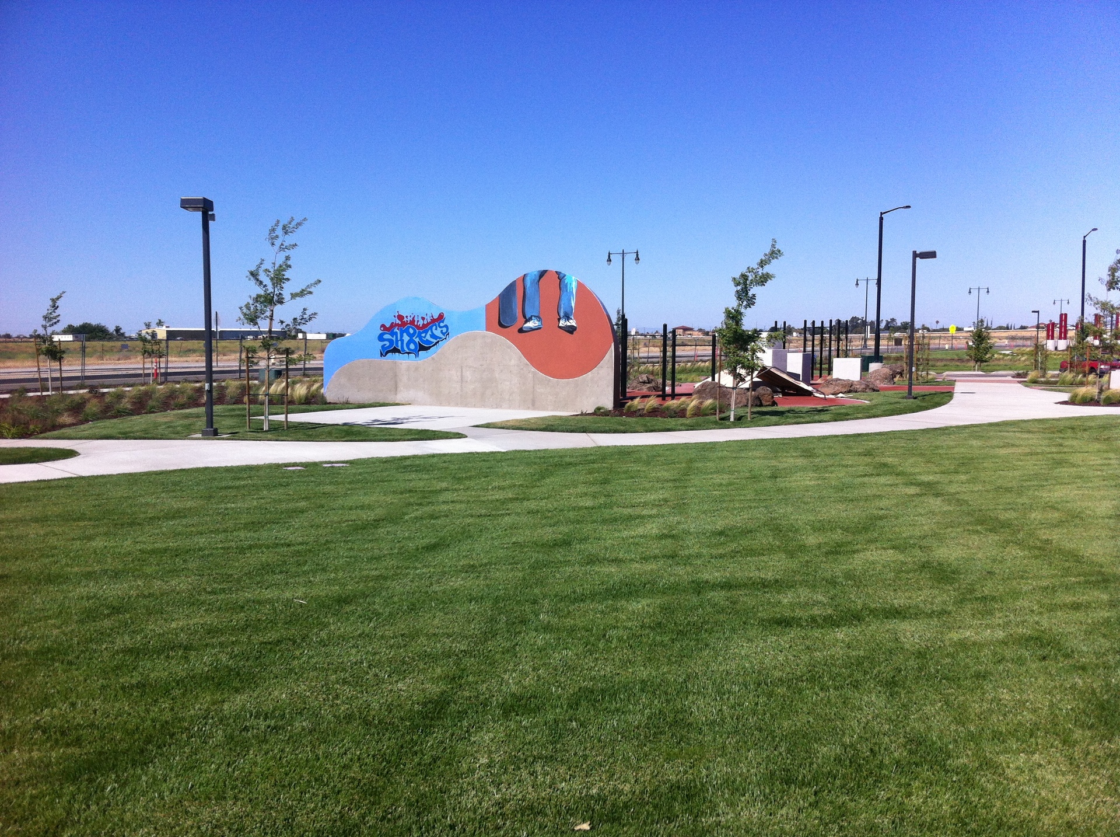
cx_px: 560
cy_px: 418
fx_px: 1131
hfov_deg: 52.7
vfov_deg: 40.6
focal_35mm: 35
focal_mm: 3.85
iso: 80
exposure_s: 1/2011
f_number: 2.8
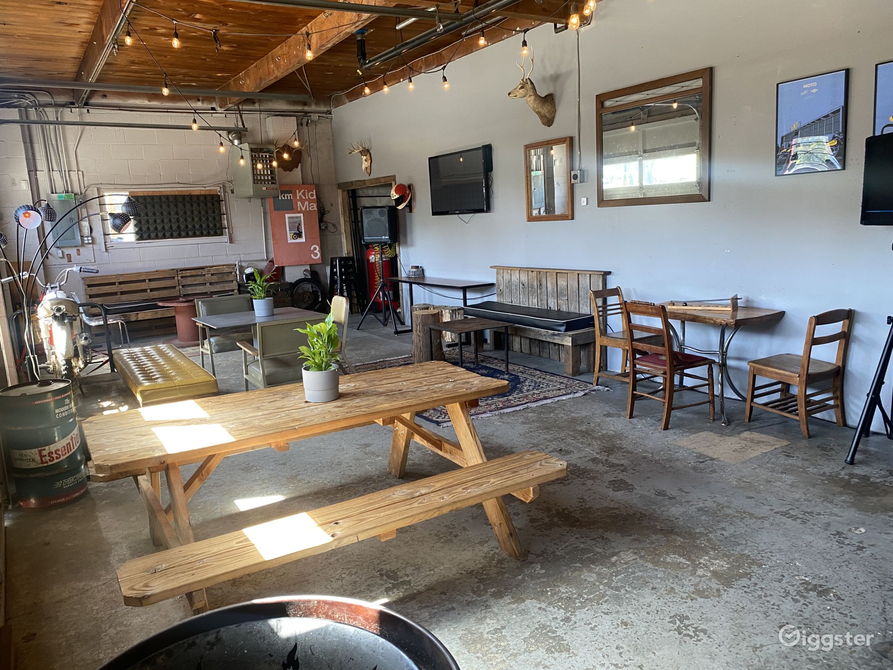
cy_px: 335
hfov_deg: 67.3
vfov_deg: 53.1
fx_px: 671
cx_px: 446
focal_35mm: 26
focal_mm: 4.25
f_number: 1.8
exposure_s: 1/60
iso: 100
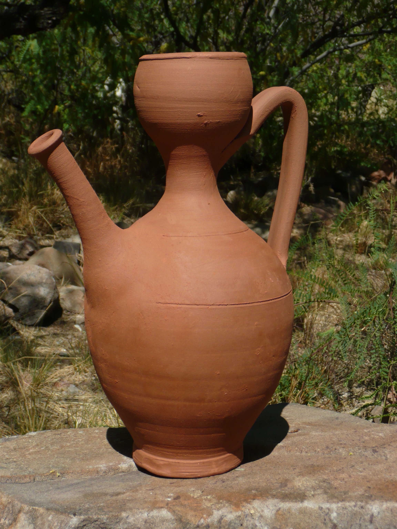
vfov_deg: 31.2
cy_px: 264
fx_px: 948
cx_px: 198
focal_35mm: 62
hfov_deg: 23.7
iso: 100
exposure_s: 1/800
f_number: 4.5
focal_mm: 10.2
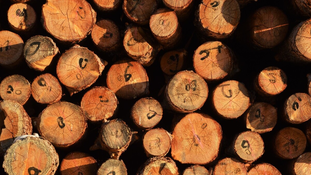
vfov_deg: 8.4
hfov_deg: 14.8
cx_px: 155
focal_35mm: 145
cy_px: 89
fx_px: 1196
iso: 200
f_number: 14
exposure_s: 1/80
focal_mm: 92
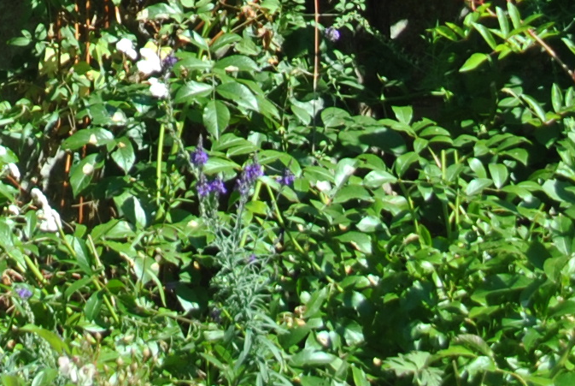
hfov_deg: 7.4
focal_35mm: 276
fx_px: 4415
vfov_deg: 4.9
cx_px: -21
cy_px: -479
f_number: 7.1
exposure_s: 1/200
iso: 100
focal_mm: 32
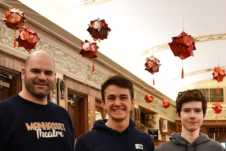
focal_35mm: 100
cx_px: 248
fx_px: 628
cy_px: 209
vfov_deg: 13.1
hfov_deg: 19.5
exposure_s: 1/125
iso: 1800
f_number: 3.8
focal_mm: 21
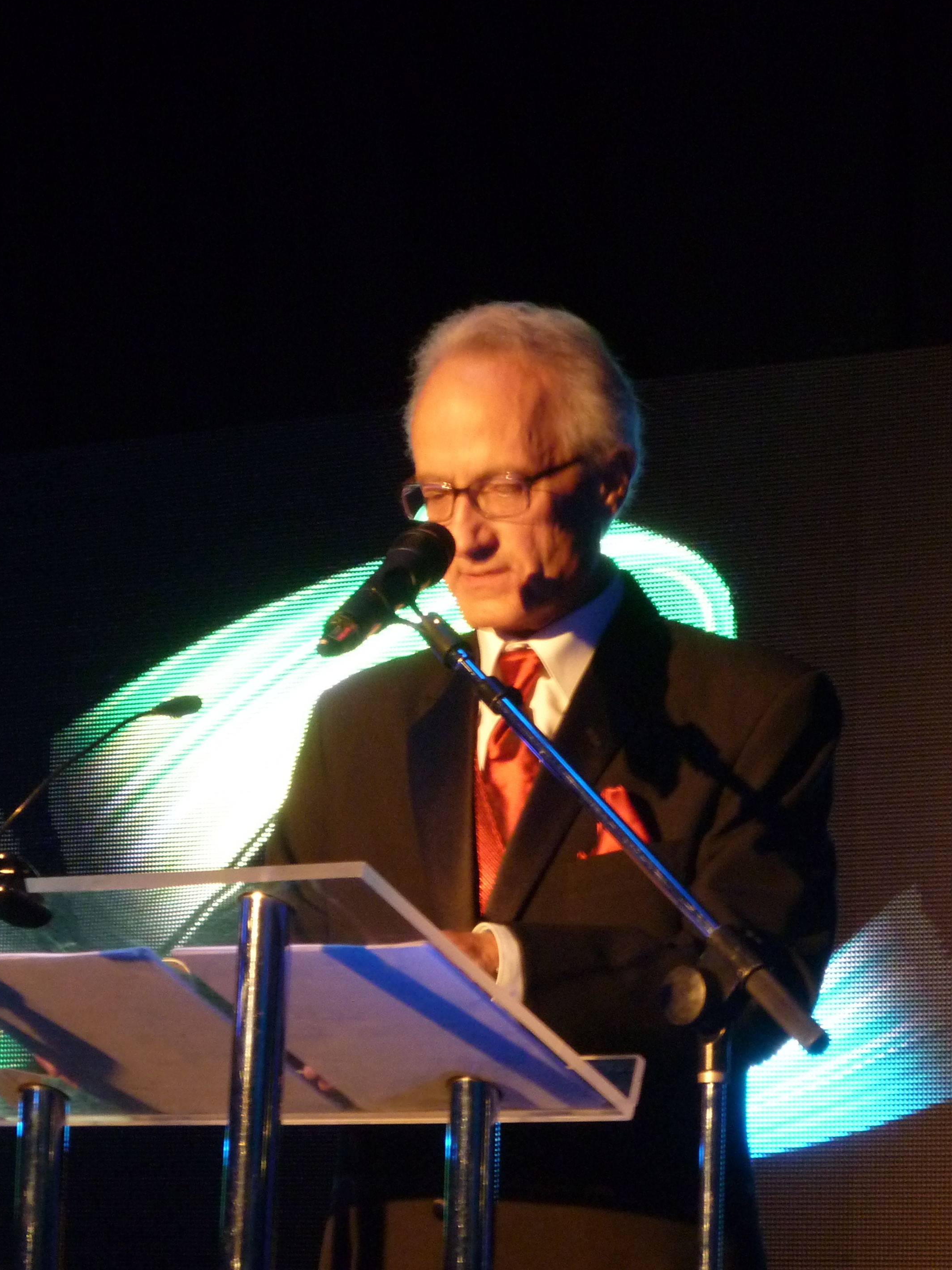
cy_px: 604
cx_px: 509
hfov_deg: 12.2
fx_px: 4437
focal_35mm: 121
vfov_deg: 16.3
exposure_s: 1/4
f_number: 5.7
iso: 400
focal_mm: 15.3
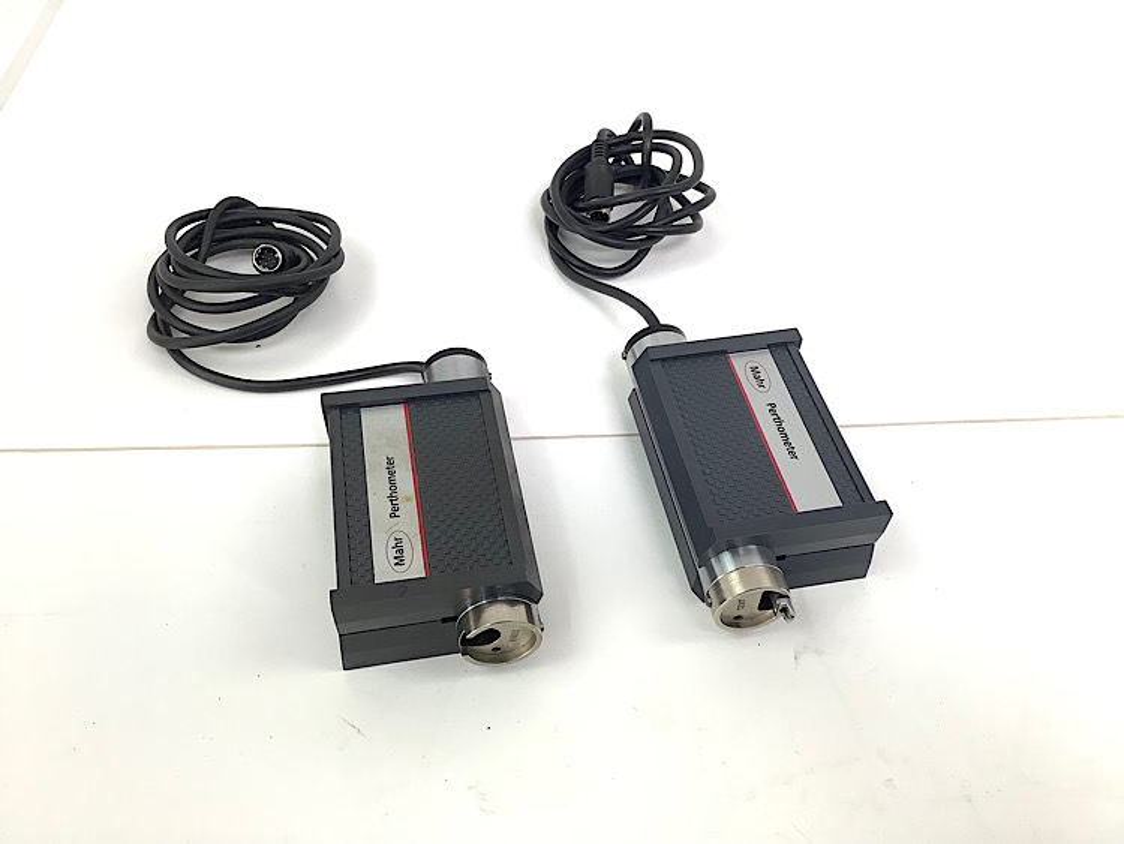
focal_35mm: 31
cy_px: 422
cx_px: 562
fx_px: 1007
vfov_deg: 45.5
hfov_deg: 58.3
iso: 80
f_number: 2.4
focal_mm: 3.3
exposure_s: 1/100
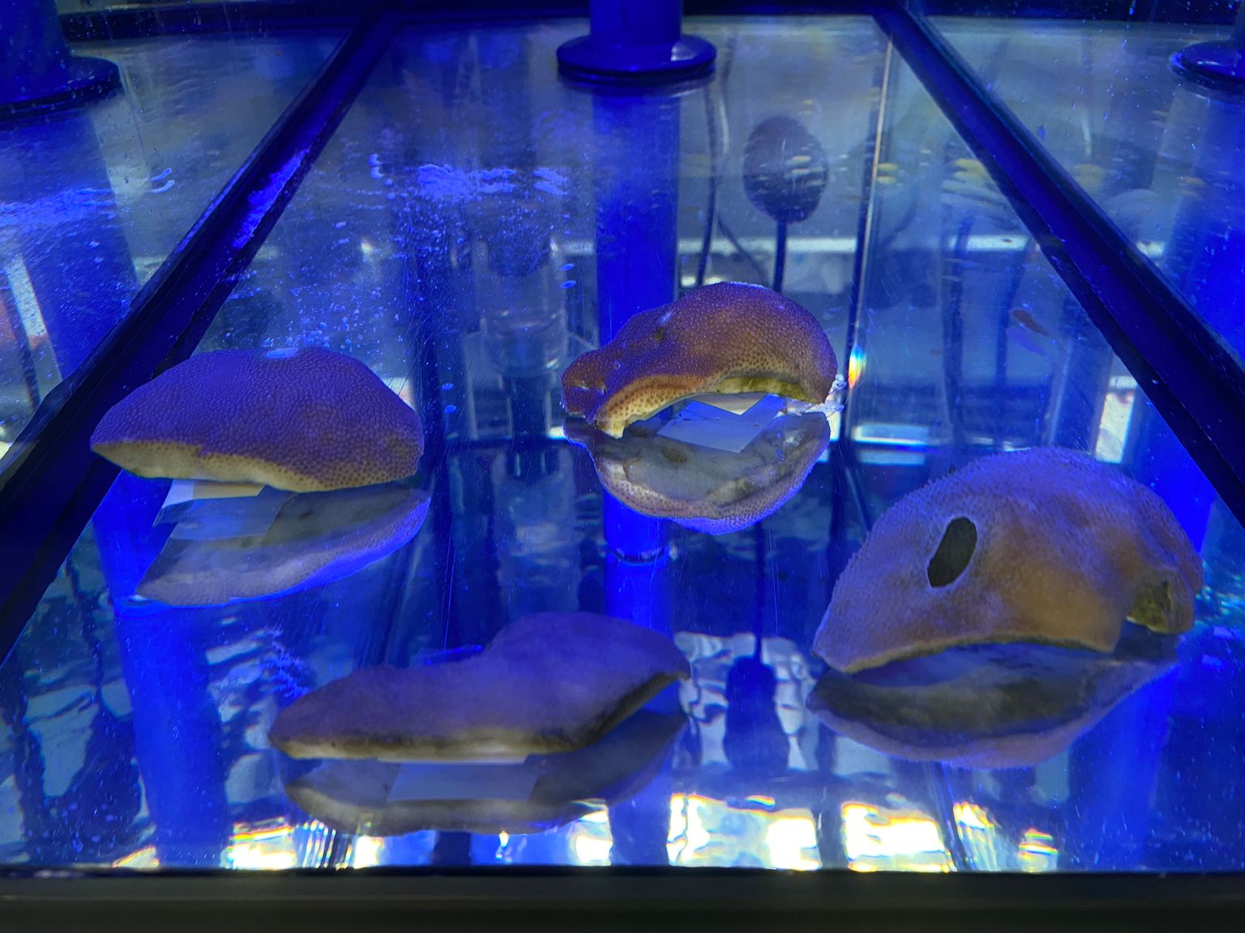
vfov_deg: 53.1
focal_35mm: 26
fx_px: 935
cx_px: 622
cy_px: 466
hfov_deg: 67.3
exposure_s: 1/60
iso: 250
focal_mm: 4.25
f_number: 1.8
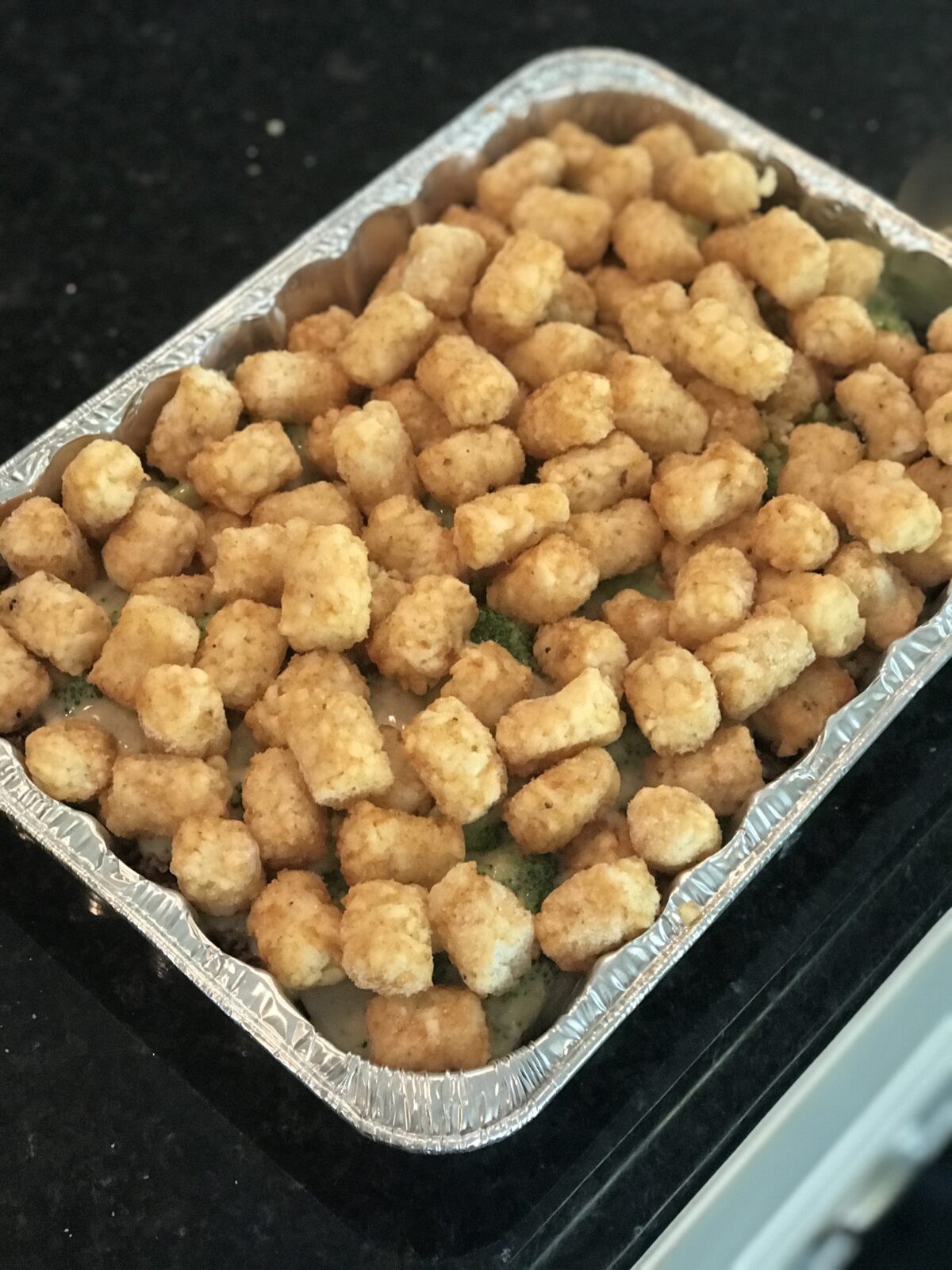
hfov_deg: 25.7
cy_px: 635
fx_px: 2090
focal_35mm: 57
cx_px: 476
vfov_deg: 33.8
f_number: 2.8
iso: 500
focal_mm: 6.6
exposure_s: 1/60
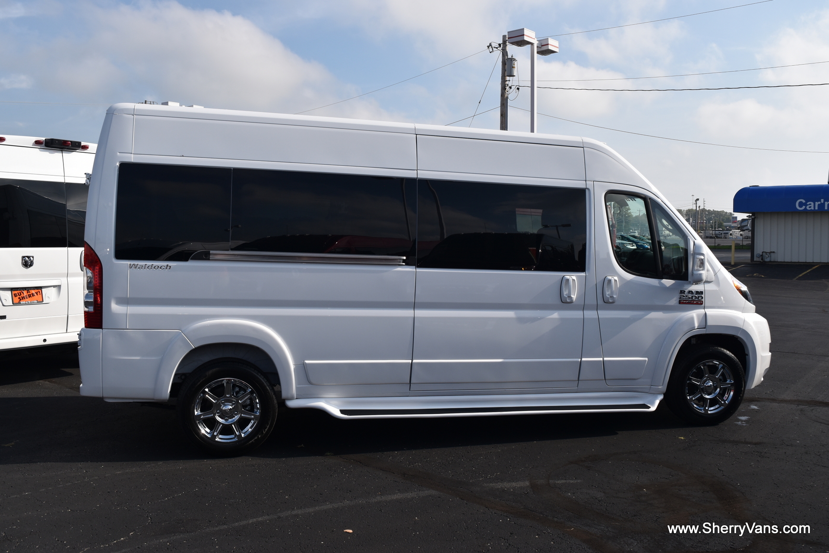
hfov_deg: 57.2
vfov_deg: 40.0
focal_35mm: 33
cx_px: 414
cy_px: 276
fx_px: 760
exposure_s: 1/250
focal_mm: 22
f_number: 8
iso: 220
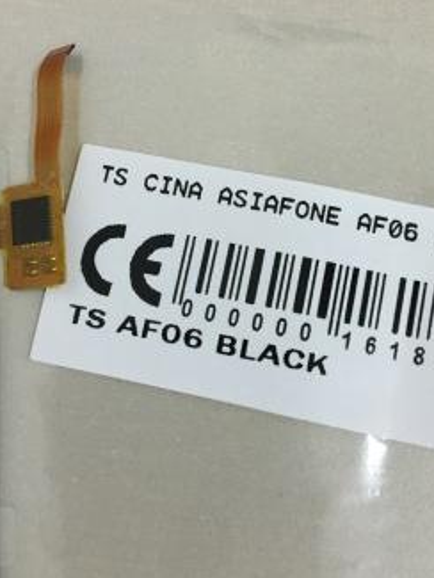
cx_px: 240
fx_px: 668
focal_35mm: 40
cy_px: 242
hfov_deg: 35.9
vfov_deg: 46.6
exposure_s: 1/33
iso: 200
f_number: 2.2
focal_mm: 4.15
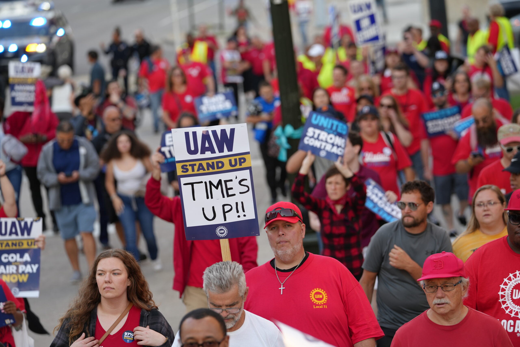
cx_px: 260
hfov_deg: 12.5
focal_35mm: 165
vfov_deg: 8.3
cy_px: 174
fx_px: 2383
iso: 200
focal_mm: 165
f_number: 4
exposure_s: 1/200
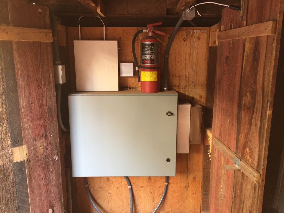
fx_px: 238
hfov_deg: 61.7
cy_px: 106
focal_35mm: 29
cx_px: 142
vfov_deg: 48.2
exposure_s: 1/30
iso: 125
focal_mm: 4.15
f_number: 2.2
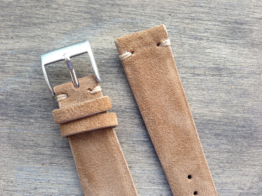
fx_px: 250
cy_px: 98
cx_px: 131
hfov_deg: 55.4
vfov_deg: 42.9
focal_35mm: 33
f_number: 2.4
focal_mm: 4.12
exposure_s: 1/120
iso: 80
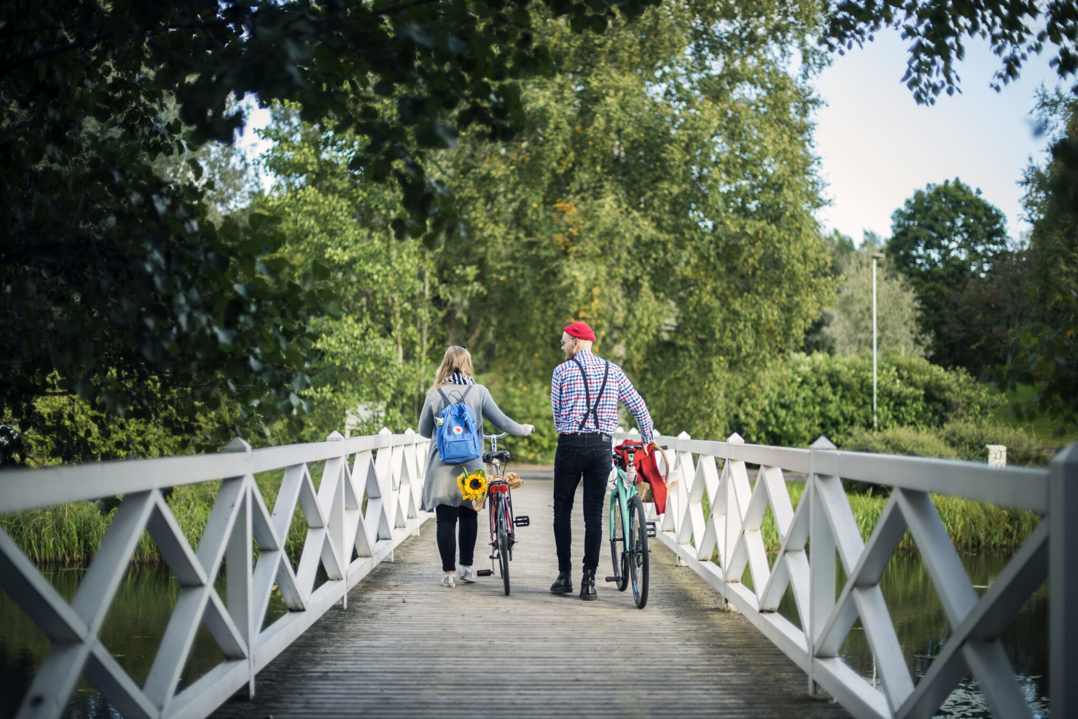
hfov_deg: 39.6
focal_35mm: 50
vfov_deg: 27.0
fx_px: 1498
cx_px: 539
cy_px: 360
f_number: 1.4
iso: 50
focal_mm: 50
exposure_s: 1/640
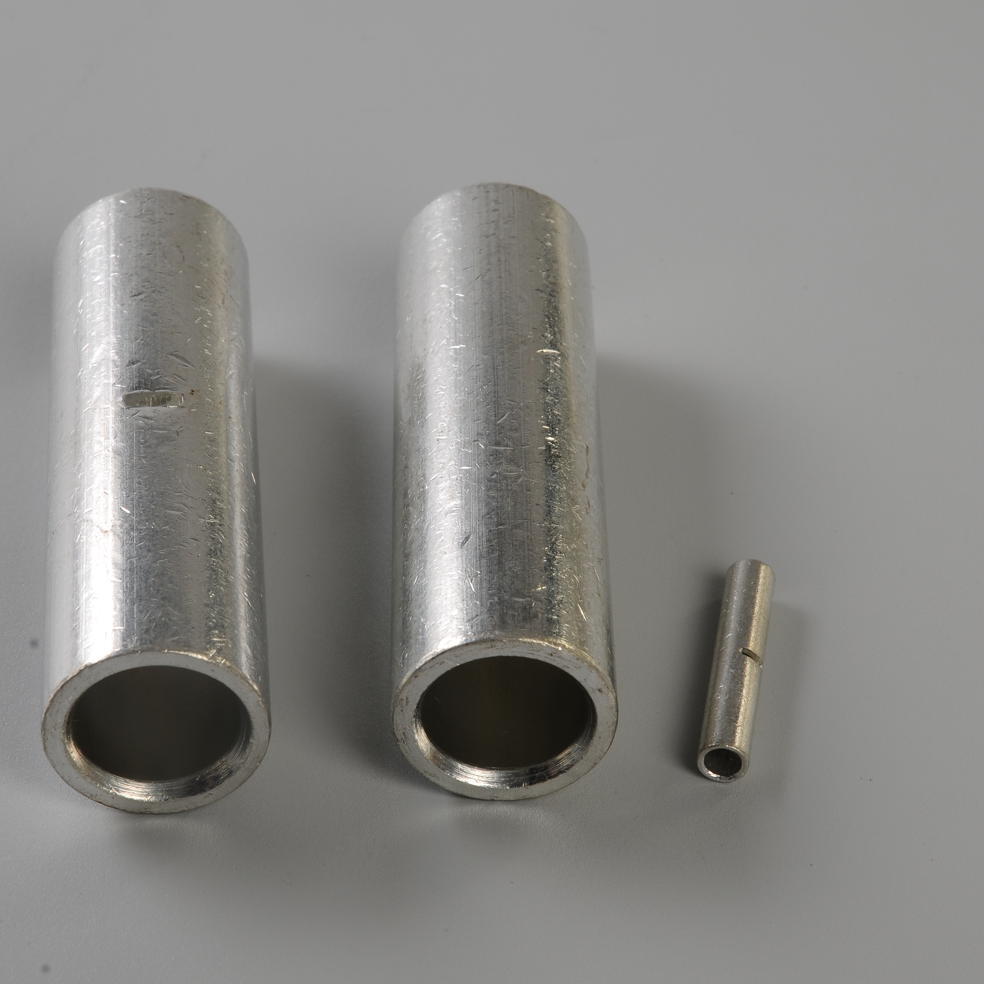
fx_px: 4342
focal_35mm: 135
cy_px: 495
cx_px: 410
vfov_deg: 12.9
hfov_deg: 12.9
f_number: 20
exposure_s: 1/80
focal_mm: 70
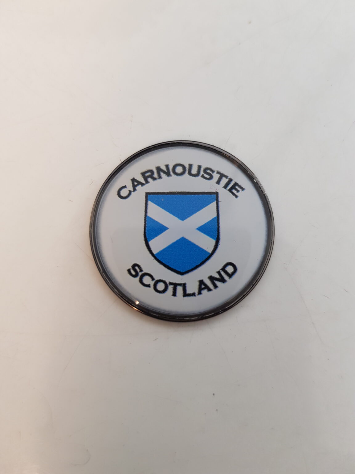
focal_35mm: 26
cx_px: 178
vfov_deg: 67.3
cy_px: 237
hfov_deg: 53.1
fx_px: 356
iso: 100
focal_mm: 4.2
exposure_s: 1/50
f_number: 1.7
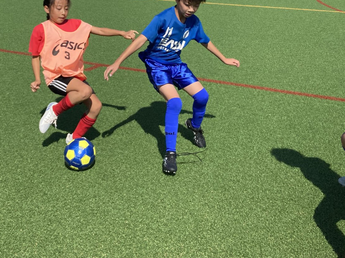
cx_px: 148
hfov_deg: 36.8
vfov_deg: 27.3
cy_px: 38
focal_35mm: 52
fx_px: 518
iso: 20
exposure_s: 1/2024
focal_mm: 3.99
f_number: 1.8
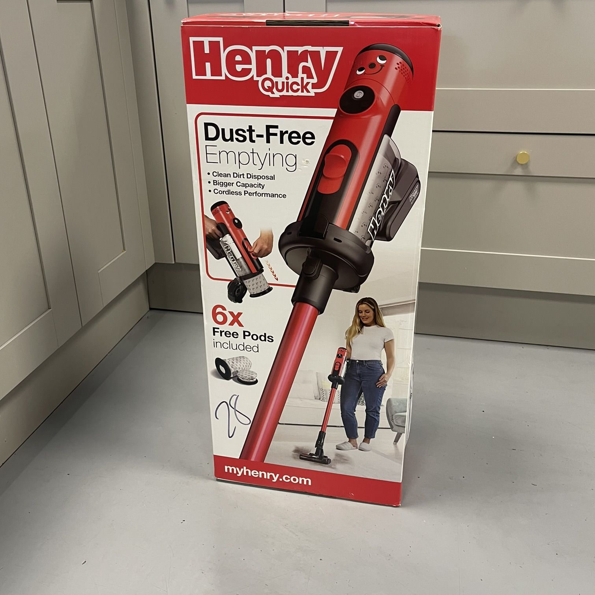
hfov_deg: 54.0
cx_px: 296
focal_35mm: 30
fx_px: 583
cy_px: 260
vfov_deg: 53.9
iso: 100
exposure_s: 1/50
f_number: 1.6
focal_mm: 5.1
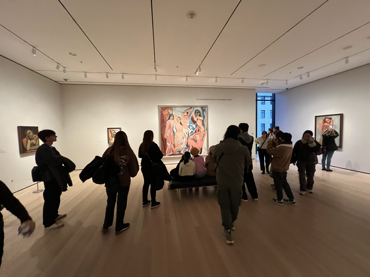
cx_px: 185
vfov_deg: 89.9
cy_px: 138
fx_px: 139
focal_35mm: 13
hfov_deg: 106.2
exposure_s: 1/60
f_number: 1.8
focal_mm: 1.57
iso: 640
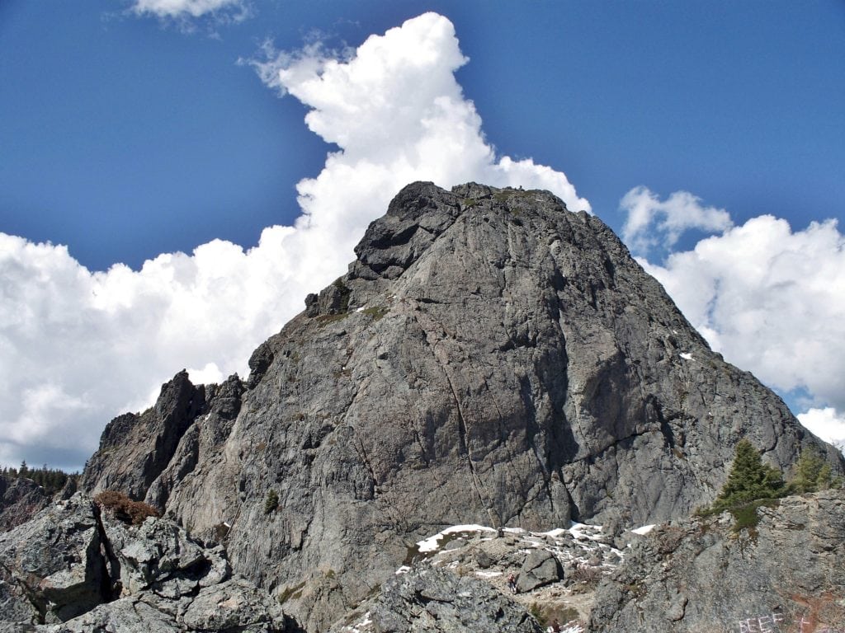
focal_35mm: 36
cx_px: 422
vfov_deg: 39.7
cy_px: 316
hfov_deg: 51.4
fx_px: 879
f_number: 5
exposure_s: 1/400
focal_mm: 7.54
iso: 64
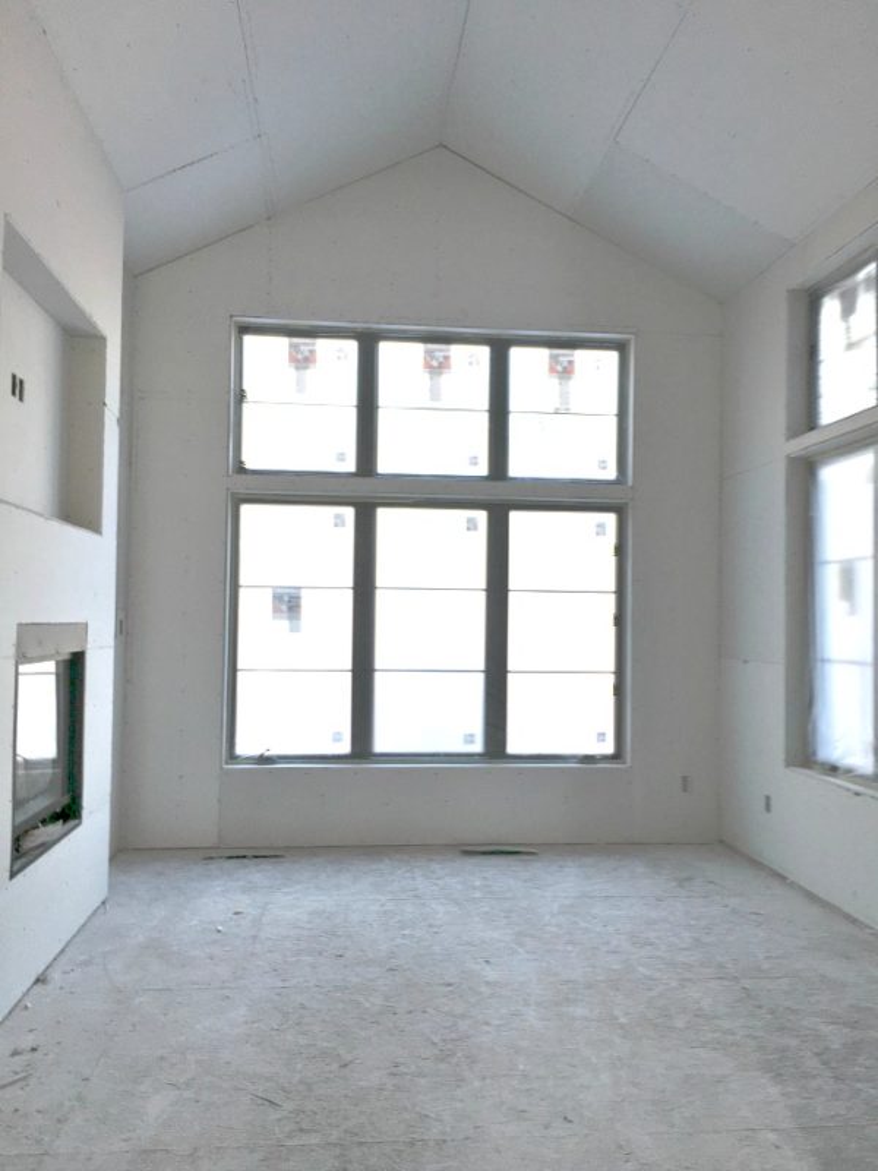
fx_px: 981
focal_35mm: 29
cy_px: 586
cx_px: 439
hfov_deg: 48.2
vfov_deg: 61.7
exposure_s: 1/60
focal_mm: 4.15
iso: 25
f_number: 2.2
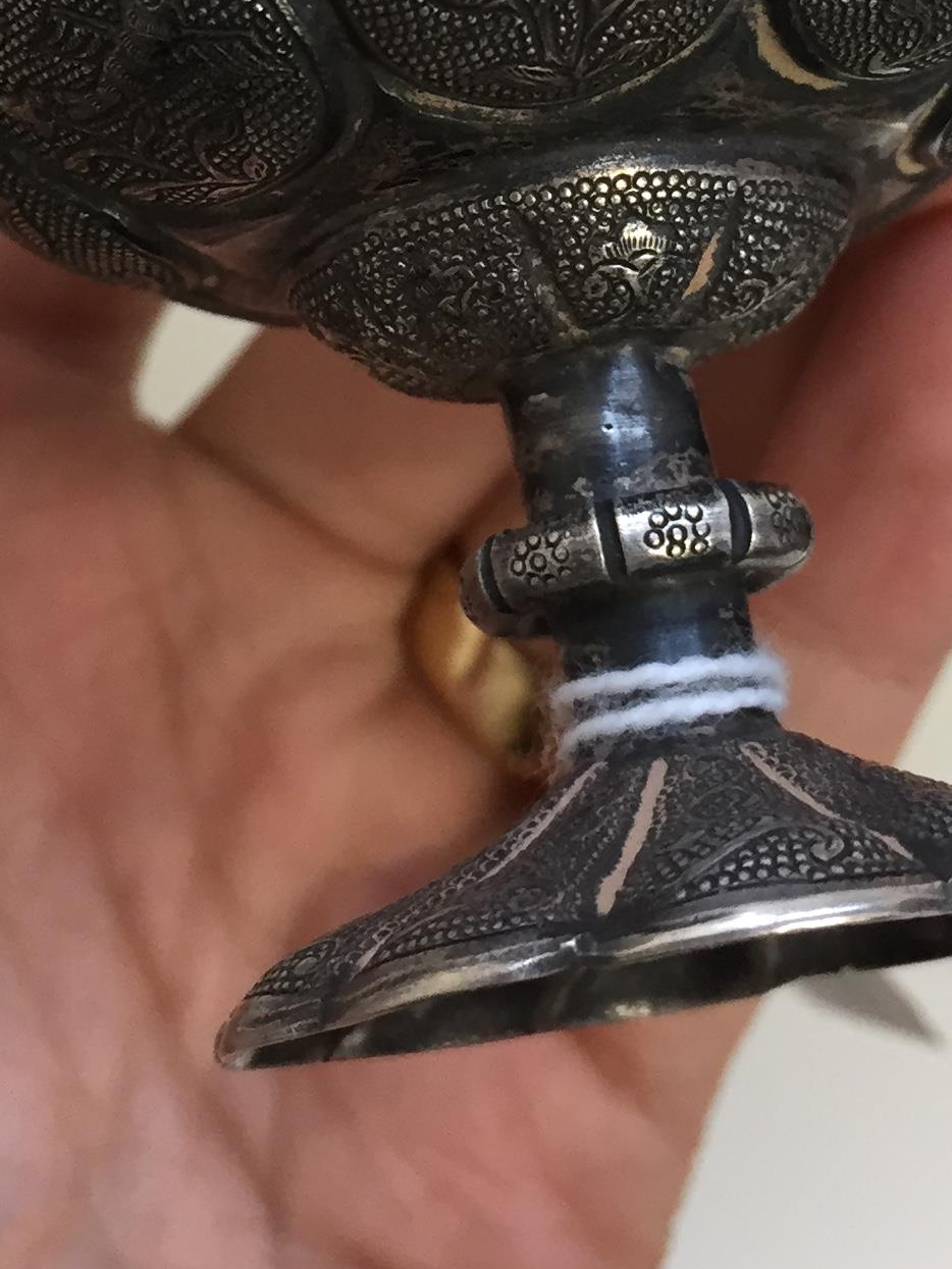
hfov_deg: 19.4
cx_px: 554
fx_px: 2786
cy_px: -30
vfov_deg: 24.4
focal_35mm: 76
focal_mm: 4.15
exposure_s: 1/33
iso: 100
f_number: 2.2
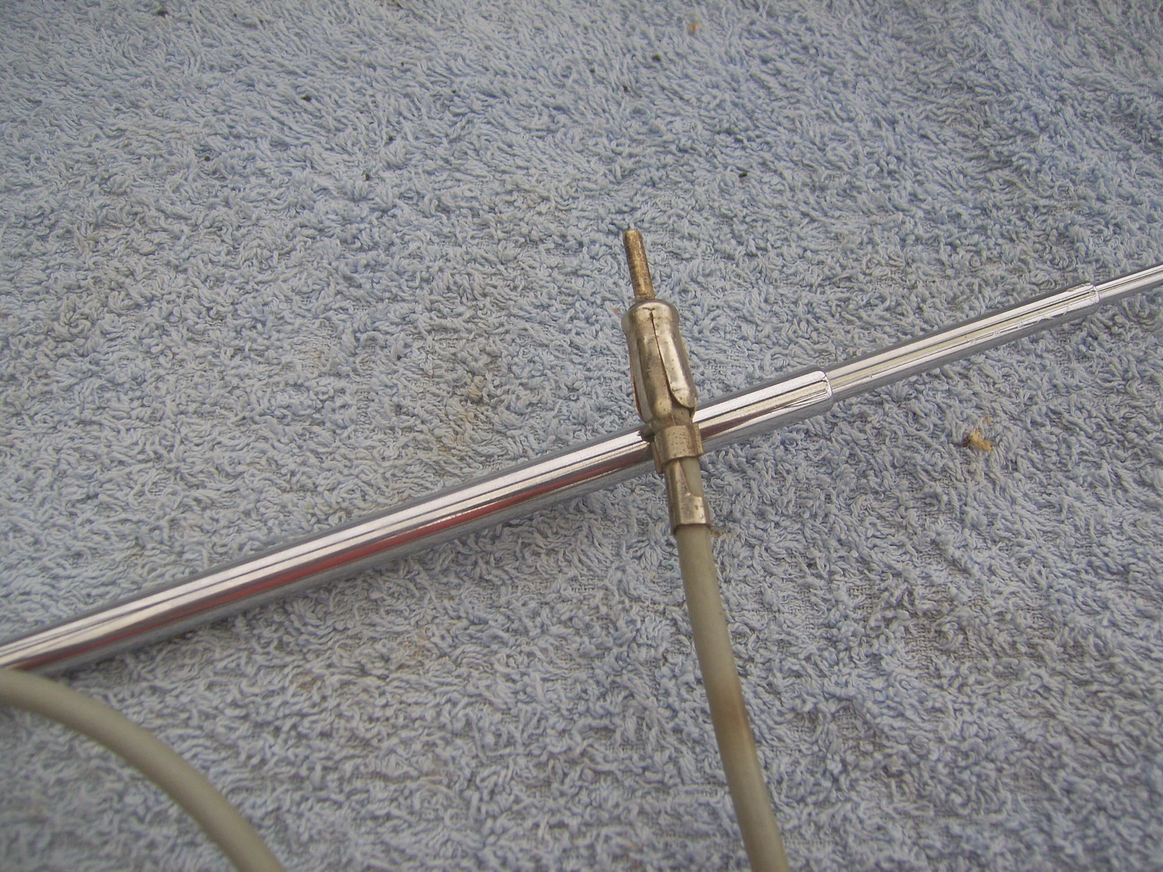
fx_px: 1277
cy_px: 436
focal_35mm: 38
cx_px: 582
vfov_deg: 37.7
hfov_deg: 49.0
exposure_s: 1/100
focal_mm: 7.8
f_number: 3.2
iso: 50
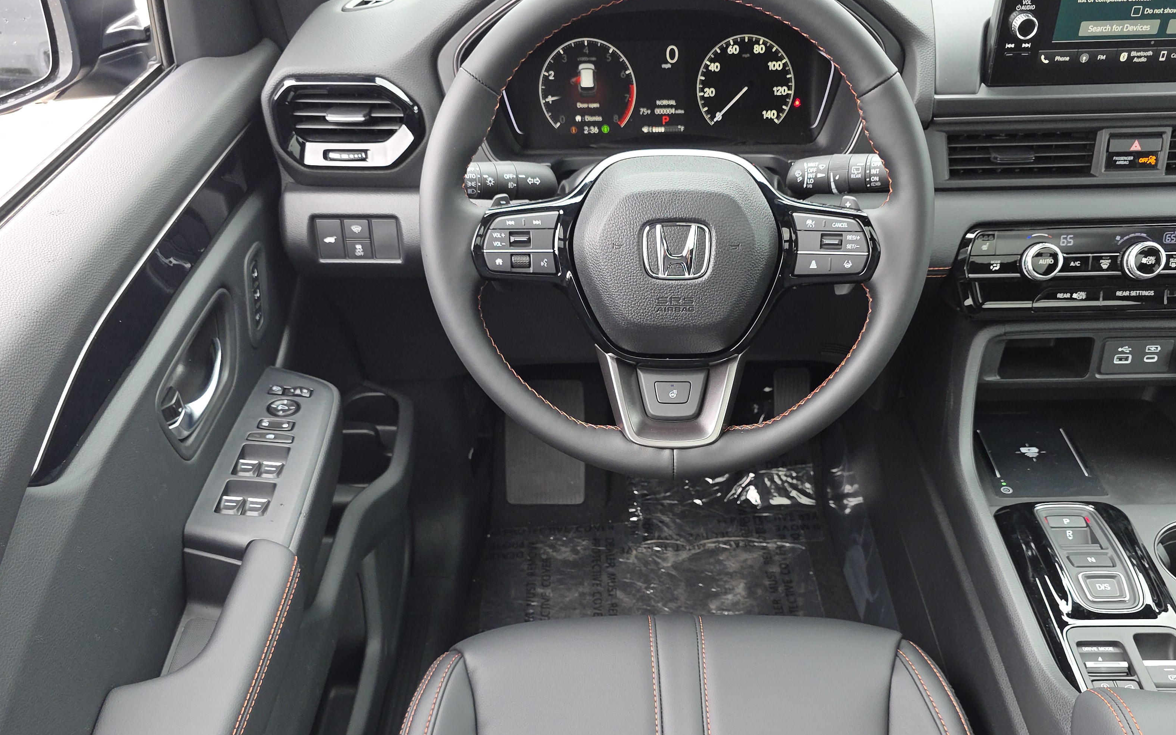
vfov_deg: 40.1
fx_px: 994
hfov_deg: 61.1
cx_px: 655
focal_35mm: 31
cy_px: 485
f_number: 1.7
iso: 125
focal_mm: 6.3
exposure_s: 1/180
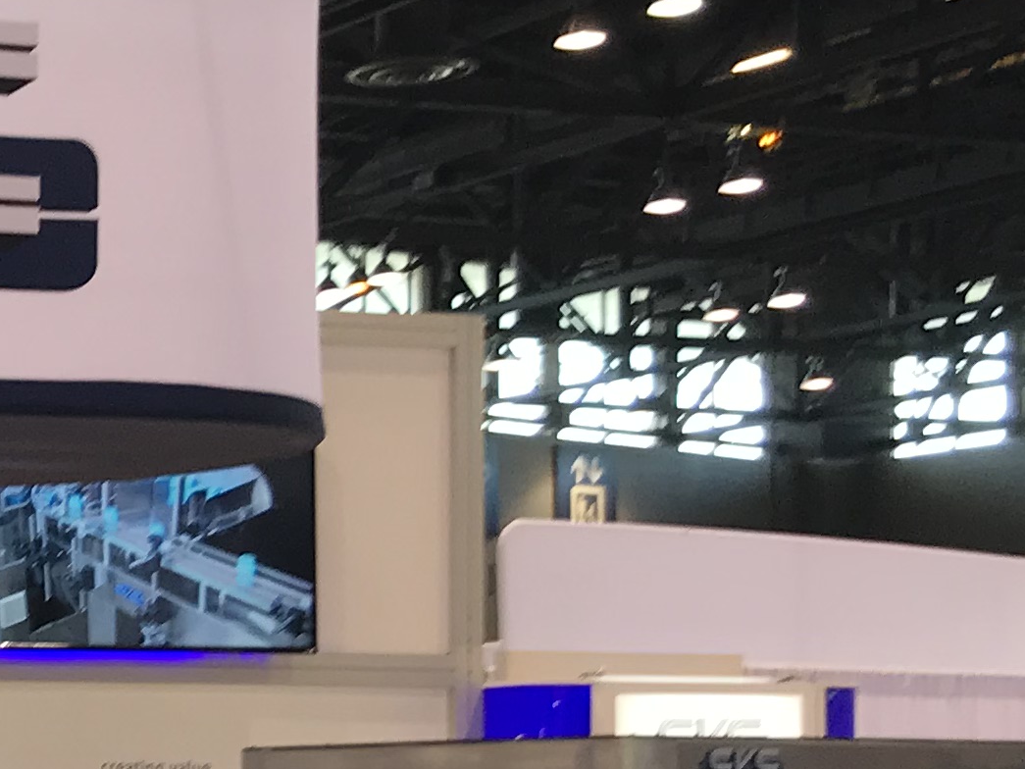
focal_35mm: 108
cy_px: 830
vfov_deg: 13.5
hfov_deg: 15.6
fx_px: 3198
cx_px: -808
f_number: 1.8
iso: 20
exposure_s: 1/60
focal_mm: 3.99
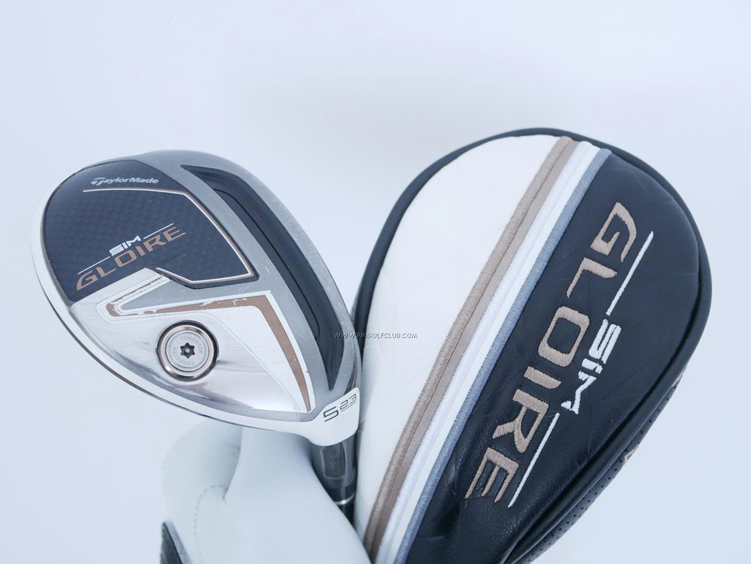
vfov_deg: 29.1
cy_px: 282
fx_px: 1085
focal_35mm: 50
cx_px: 376
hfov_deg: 38.2
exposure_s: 1/60
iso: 1600
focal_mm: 25
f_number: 4.5
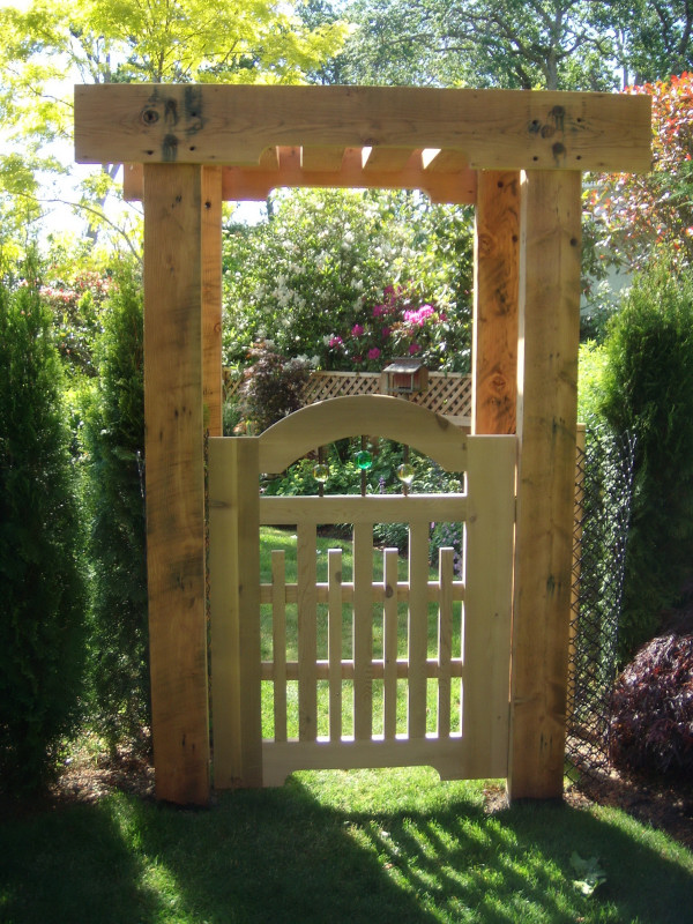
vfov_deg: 49.0
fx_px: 1014
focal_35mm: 38
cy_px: 462
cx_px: 346
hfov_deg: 37.7
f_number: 3.5
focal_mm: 6.4
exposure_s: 1/143
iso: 64
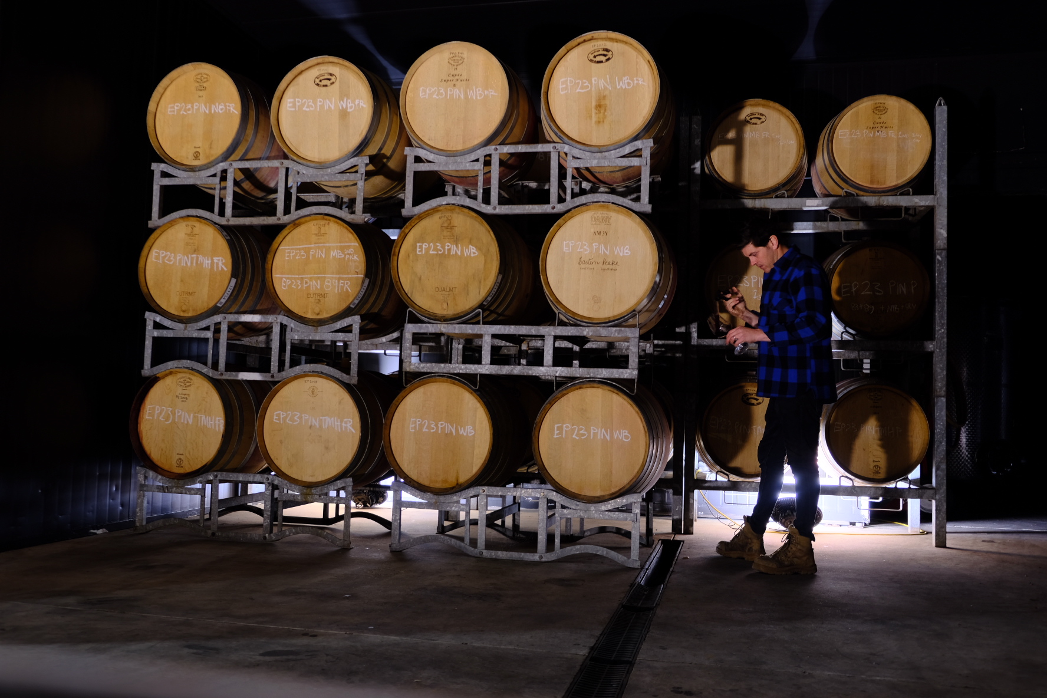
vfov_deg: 45.0
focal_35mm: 29
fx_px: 843
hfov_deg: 63.7
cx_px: 524
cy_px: 349
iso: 320
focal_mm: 19.6
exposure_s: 1/15
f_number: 2.8
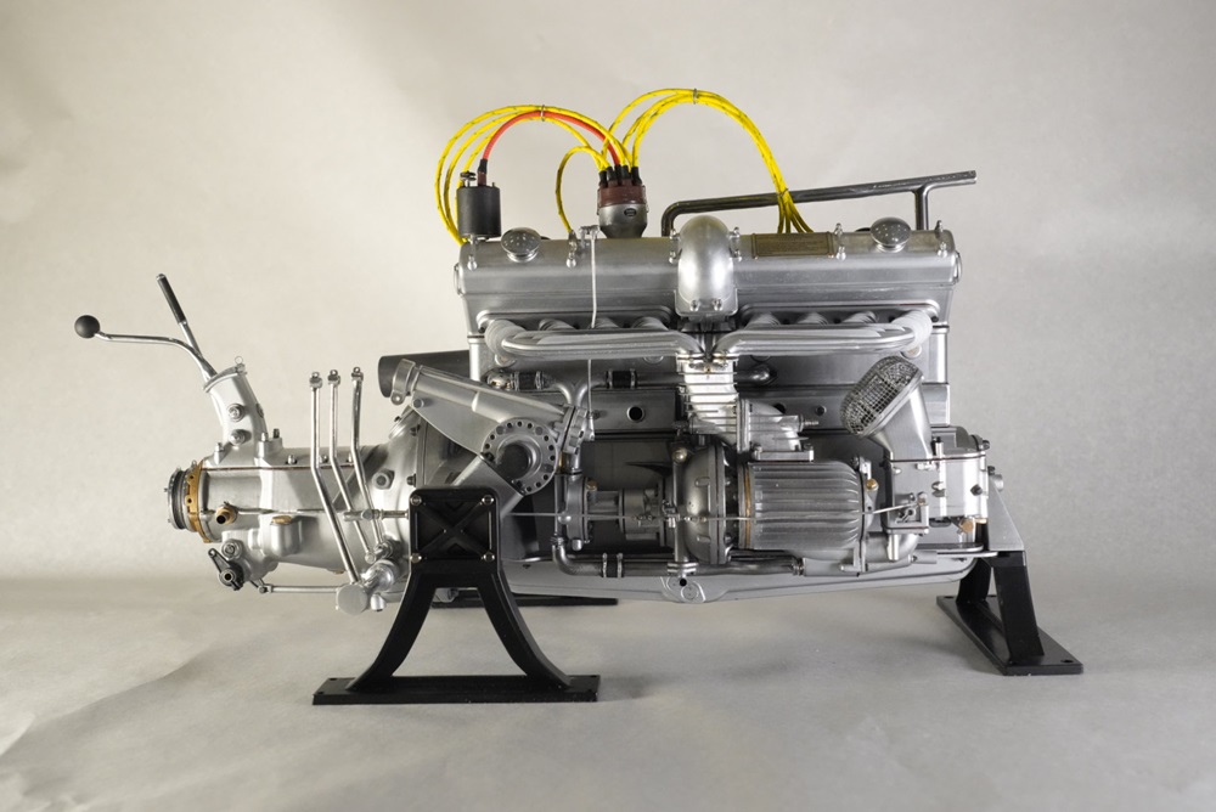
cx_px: 608
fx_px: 1419
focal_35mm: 42
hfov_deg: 46.4
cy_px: 406
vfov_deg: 31.9
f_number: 9
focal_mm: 42
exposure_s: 1/80
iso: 6400
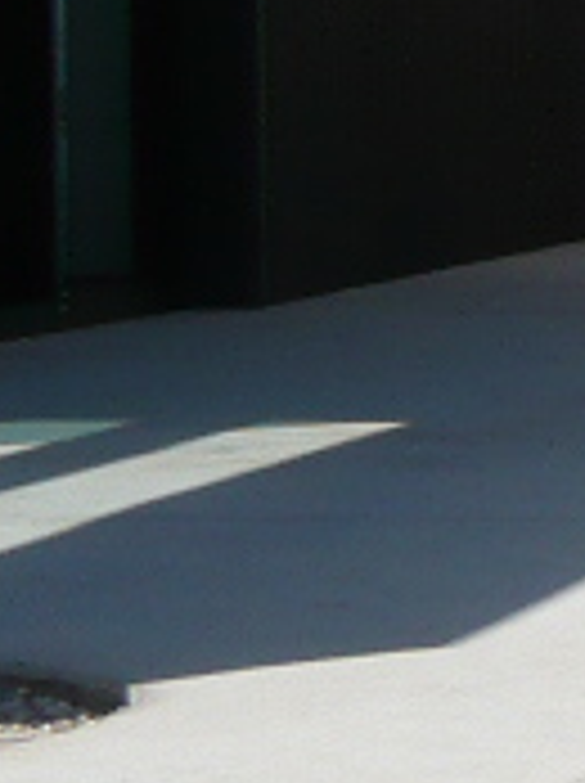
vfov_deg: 9.6
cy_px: 216
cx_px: 2038
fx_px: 4653
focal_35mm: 206
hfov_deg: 6.3
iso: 100
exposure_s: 1/320
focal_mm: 4.6
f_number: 8
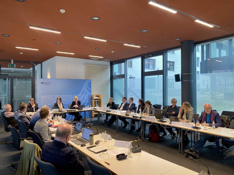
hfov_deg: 67.3
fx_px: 176
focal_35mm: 26
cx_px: 117
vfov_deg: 53.1
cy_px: 88
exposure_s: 1/105
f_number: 1.8
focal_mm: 4.25
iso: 125
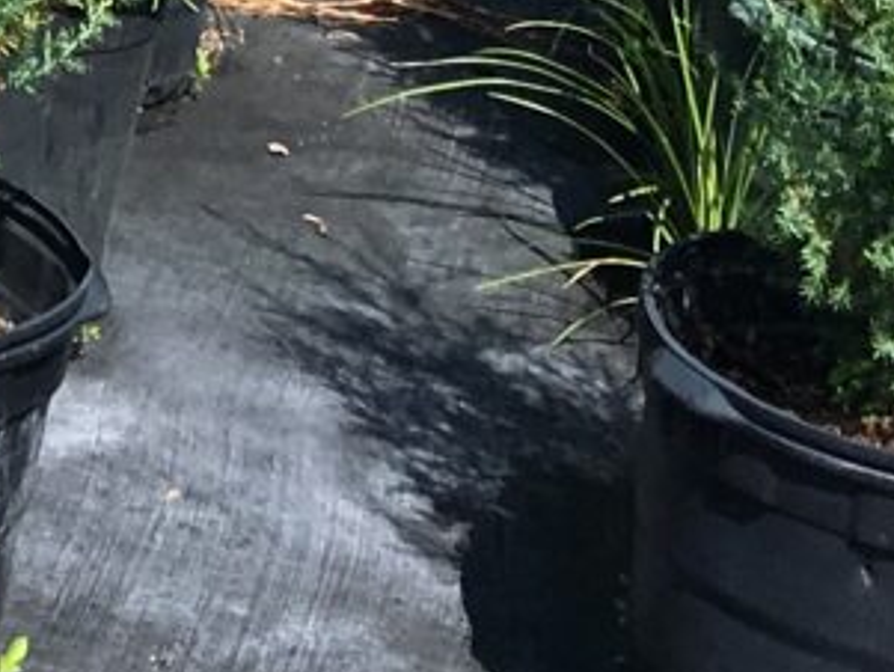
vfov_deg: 6.6
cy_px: -1543
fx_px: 5090
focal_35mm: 197
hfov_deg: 9.6
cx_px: -707
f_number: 2.2
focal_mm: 4.15
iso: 25
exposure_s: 1/1350
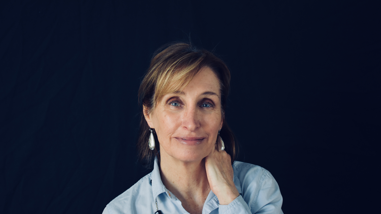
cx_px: 192
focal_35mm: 73
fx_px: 737
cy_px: 112
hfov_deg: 29.0
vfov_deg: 16.5
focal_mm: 46
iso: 1600
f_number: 5.3
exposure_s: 1/30
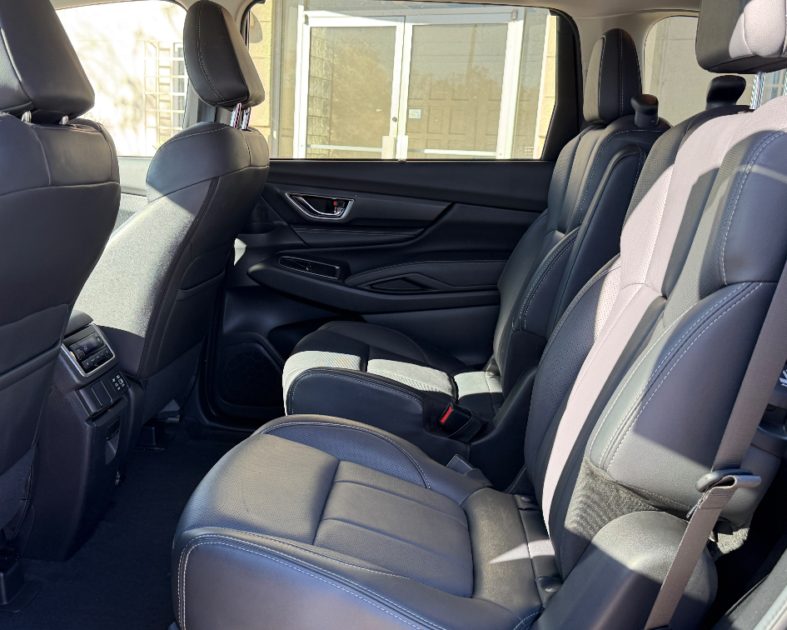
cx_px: 364
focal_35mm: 37
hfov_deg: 49.0
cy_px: 319
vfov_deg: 40.1
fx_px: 862
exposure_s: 1/133
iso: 64
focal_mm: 6.76
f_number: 1.78
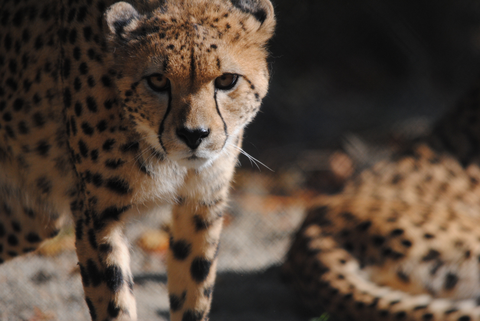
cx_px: 240
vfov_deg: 1.8
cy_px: 160
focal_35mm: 750
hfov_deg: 2.7
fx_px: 10013
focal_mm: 500
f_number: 6.3
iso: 400
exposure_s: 1/800
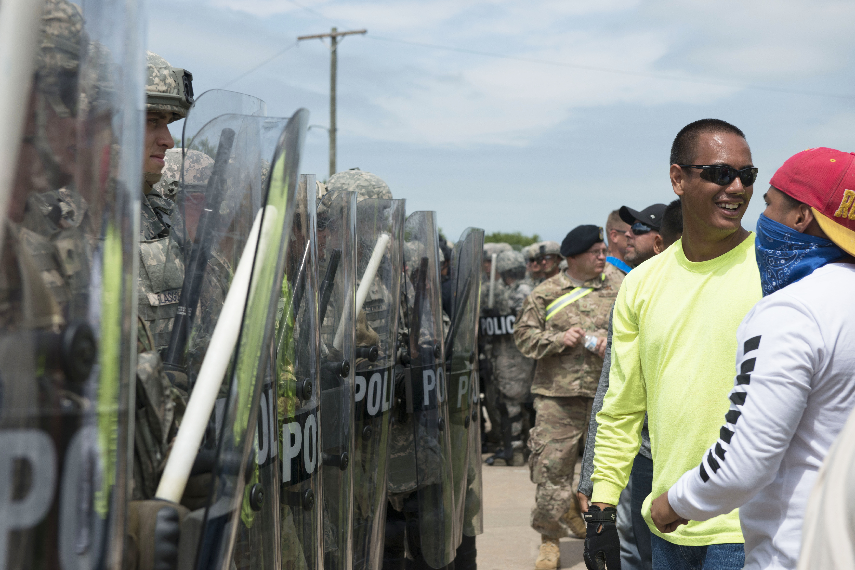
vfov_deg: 21.9
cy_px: 285
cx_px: 428
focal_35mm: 62
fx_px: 1473
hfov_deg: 32.4
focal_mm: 62
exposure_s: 1/4000
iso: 500
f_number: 5.6
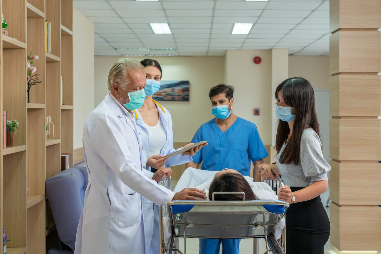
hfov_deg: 33.9
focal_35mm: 59
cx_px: 190
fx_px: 625
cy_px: 127
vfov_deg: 23.0
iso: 400
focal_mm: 59
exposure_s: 1/80
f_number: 5.6
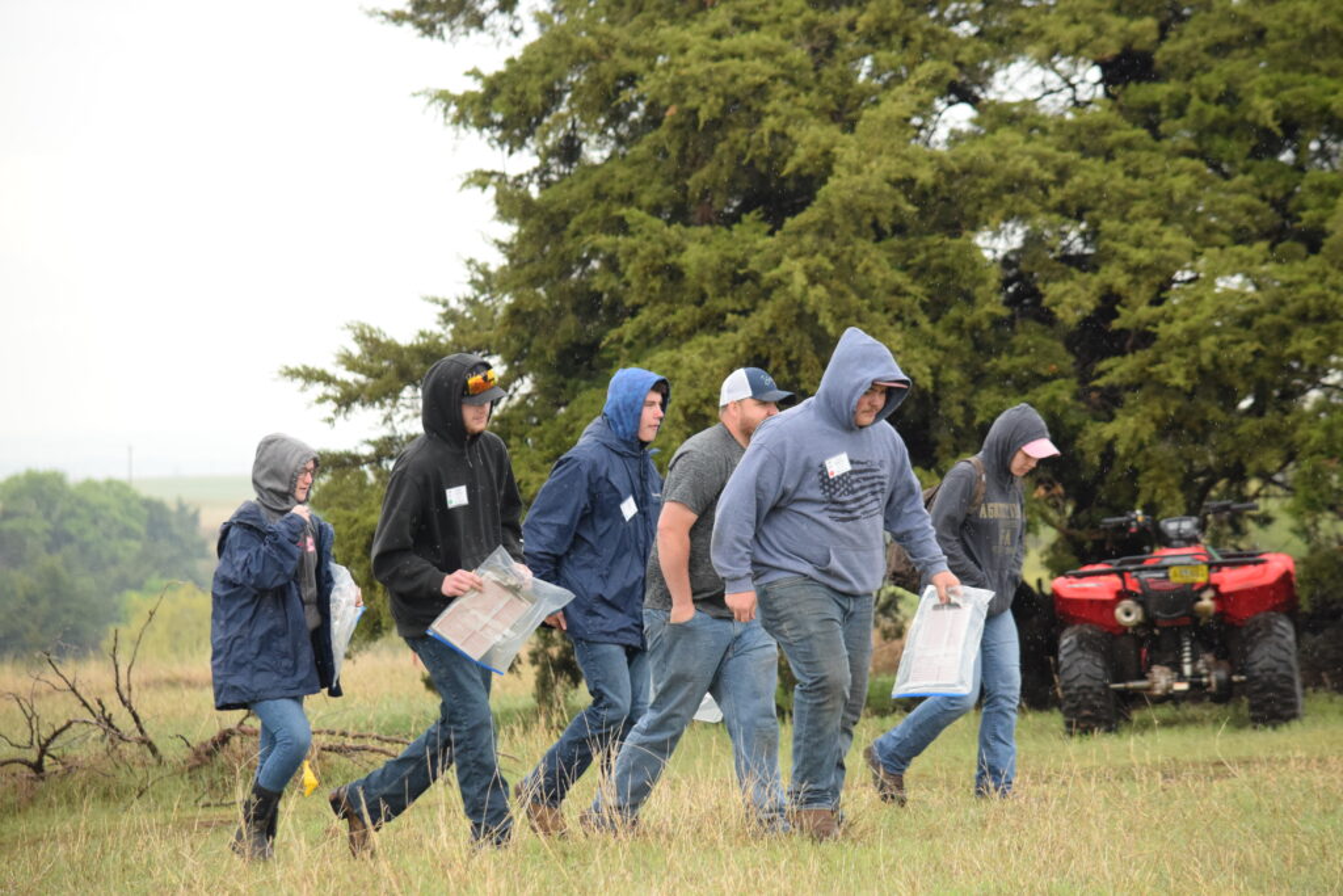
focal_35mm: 188
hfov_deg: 11.0
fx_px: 6995
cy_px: 448
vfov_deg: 7.3
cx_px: 672
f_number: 5.6
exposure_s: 1/1000
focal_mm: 125
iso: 2000
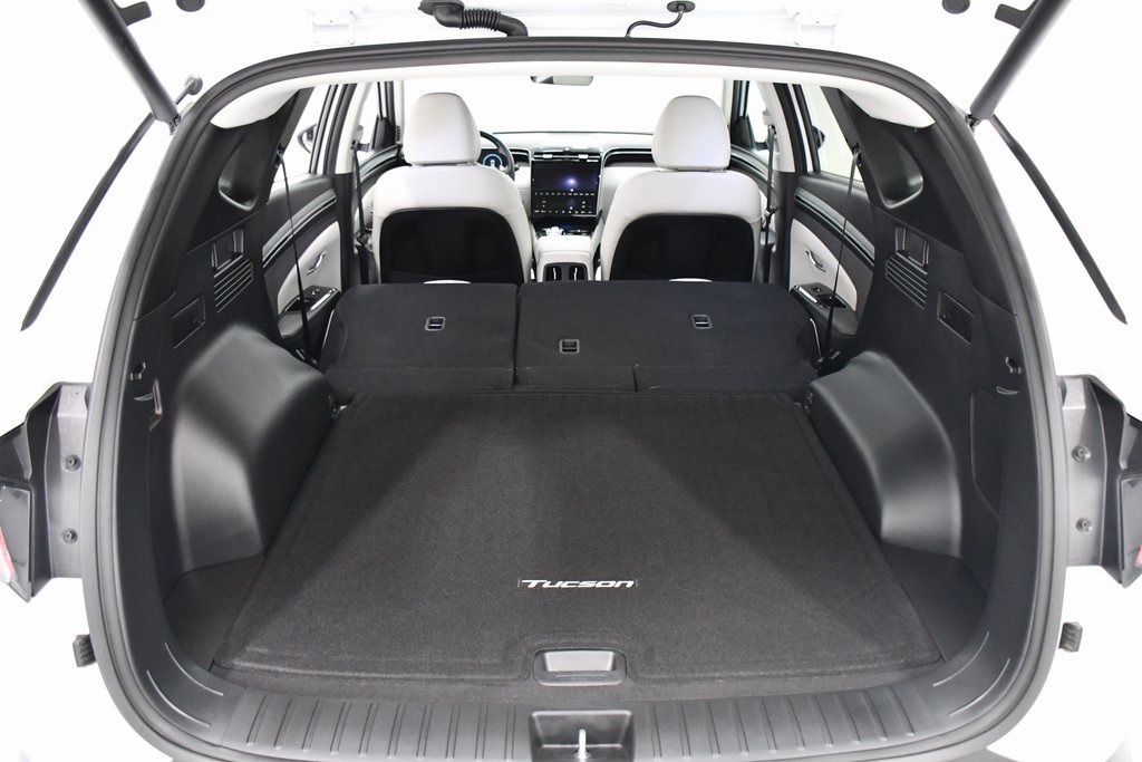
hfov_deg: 67.4
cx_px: 571
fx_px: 857
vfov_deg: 47.9
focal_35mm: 27
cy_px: 381
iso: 4500
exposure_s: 1/60
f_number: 3.5
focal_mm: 18
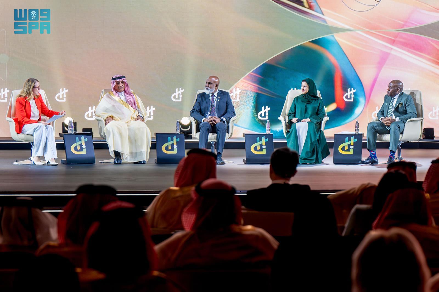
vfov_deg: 13.0
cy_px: 146
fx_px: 1280
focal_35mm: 105
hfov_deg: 19.5
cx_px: 220
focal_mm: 70
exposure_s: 1/80
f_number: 2.8
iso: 320
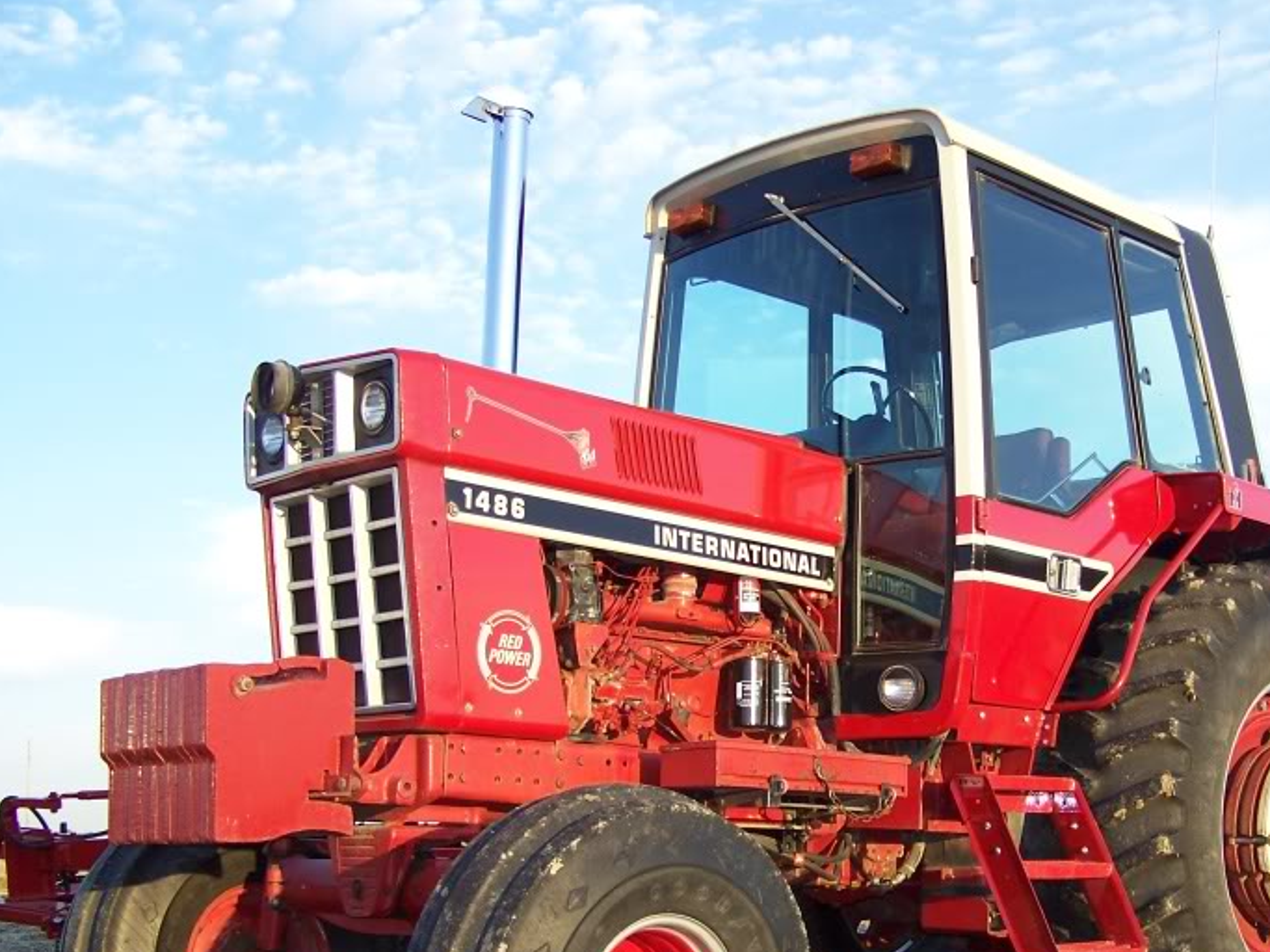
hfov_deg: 35.2
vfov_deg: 26.8
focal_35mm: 54
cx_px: 852
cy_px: 651
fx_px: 1981
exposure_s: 1/200
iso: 64
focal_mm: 5.85
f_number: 2.8
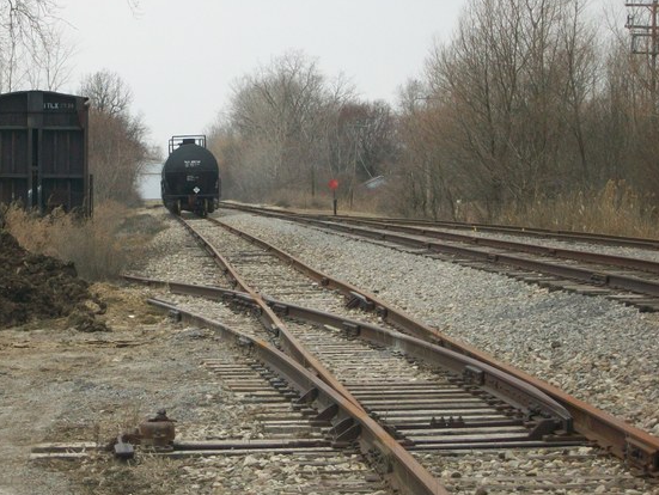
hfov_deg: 13.3
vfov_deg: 10.0
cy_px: 197
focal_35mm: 148
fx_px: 2819
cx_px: 176
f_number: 5.1
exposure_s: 1/320
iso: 64
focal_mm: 17.1
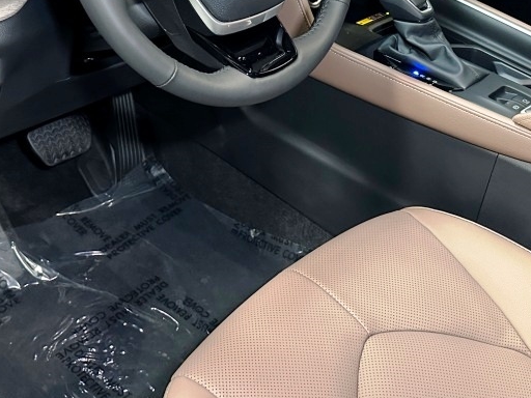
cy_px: 85
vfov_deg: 29.6
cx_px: 289
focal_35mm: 48
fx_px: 736
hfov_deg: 39.6
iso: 800
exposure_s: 1/30
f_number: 1.78
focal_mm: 6.86
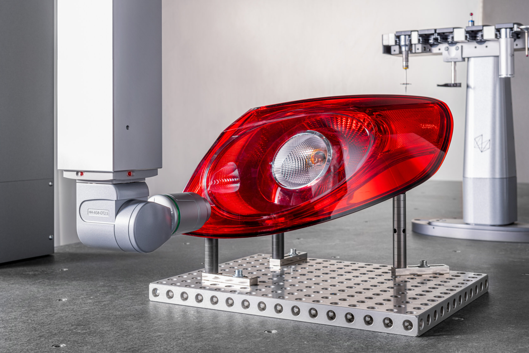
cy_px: 176
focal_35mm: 50
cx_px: 264
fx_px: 735
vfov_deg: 27.0
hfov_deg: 39.6
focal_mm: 50
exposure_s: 1/60
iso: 125
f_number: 10
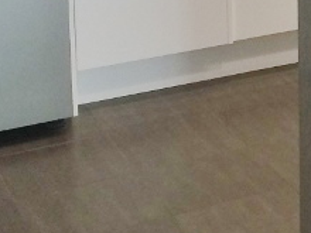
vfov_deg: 10.4
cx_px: 580
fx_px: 1213
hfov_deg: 13.1
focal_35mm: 135
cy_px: -178
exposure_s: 1/33
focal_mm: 4.15
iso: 32
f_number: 2.2
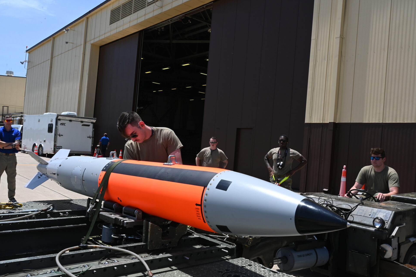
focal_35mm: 32
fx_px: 370
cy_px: 140
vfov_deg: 41.1
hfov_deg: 58.7
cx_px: 213
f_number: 22
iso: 500
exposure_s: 1/200
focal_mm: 30
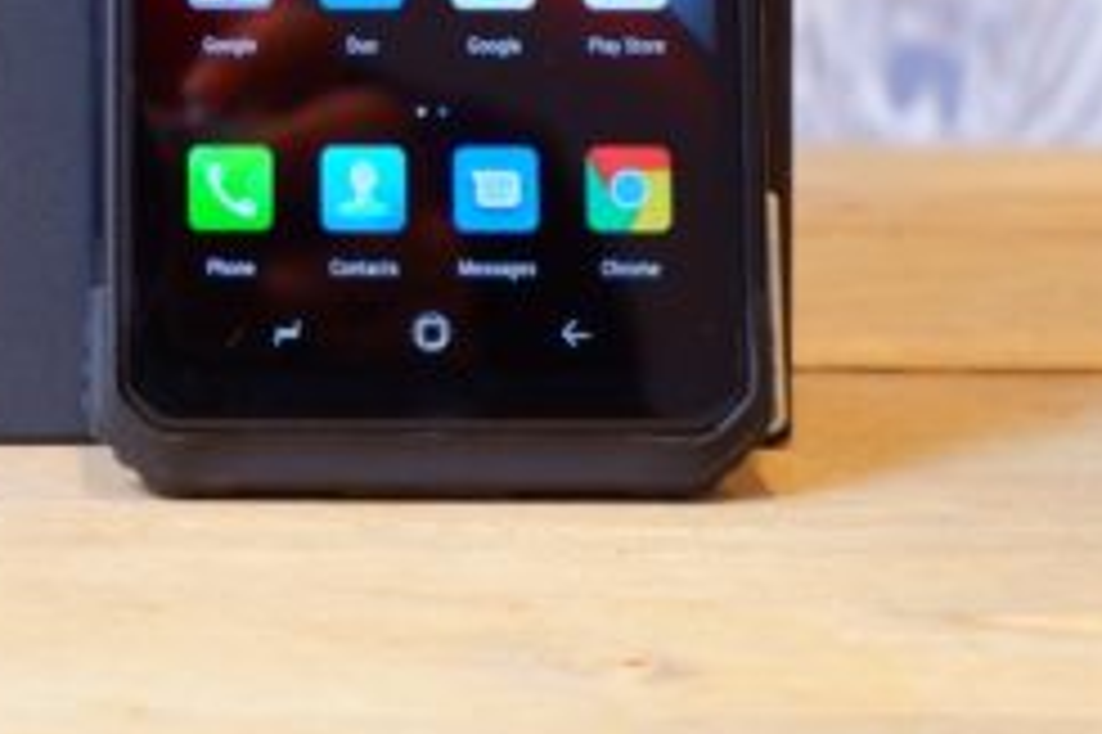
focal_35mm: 119
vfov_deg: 11.2
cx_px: 4
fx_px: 3640
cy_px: -266
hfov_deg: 16.8
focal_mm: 25.6
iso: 800
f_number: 4.4
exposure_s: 1/38
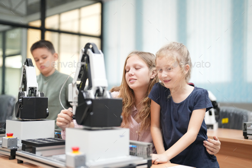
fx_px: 350
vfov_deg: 27.0
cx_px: 126
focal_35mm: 50
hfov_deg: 39.6
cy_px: 84
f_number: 1.4
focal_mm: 50
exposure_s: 1/571
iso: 2500
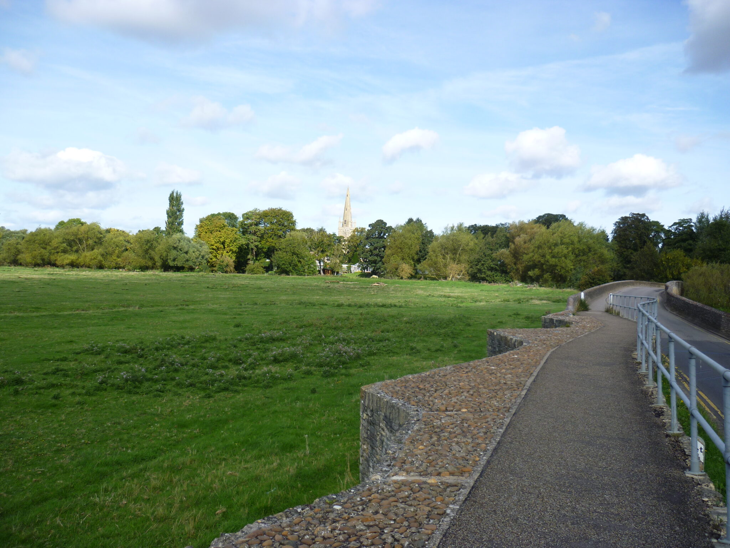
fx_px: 654
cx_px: 365
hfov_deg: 58.4
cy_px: 274
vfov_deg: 45.4
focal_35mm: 31
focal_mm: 5.5
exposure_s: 1/1000
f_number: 2.8
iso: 80
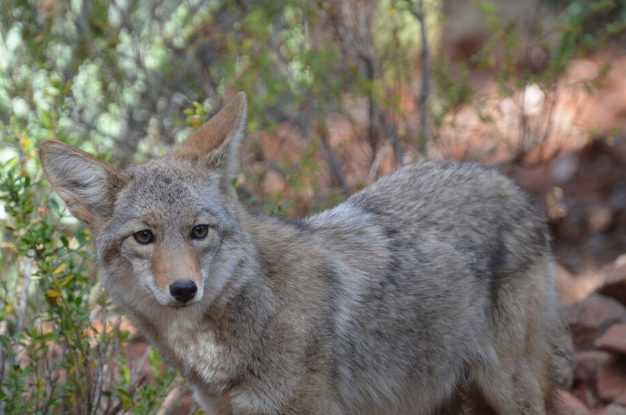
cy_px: 230
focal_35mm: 585
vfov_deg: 2.3
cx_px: 300
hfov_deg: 3.5
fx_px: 10155
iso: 400
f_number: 5.6
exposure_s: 1/320
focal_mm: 300
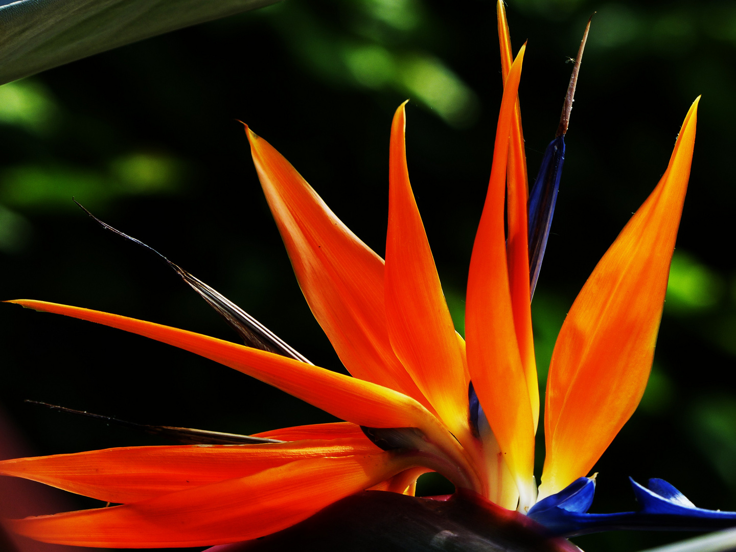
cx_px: 368
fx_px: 8058
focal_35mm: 379
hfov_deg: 5.2
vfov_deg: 3.9
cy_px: 276
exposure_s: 1/200
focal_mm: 68.1
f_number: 4
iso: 100
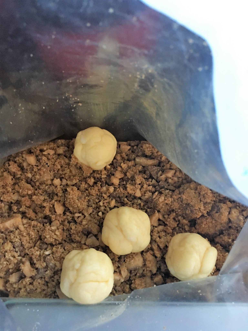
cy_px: 166
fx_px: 277
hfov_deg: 48.2
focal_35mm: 29
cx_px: 124
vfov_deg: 61.7
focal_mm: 4.15
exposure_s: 1/24
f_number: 2.2
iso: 200
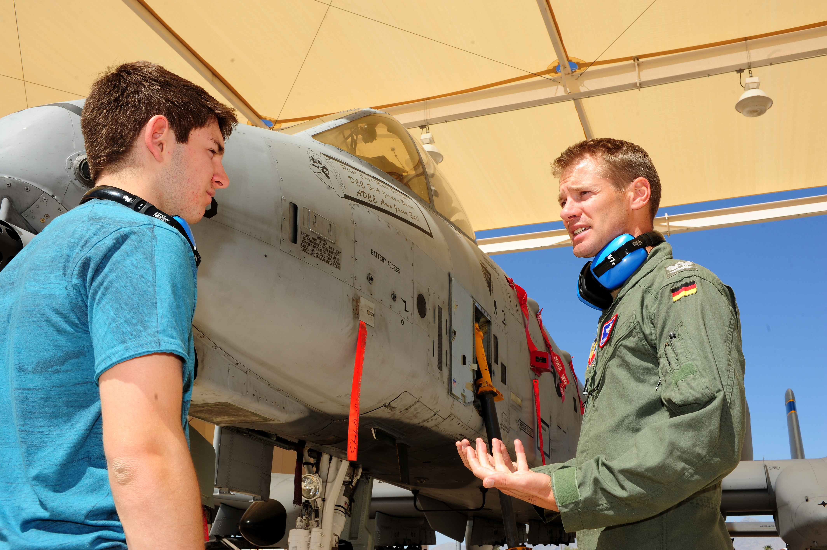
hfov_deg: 50.7
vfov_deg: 35.0
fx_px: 872
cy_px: 275
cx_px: 414
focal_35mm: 38
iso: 200
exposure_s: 1/125
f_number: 16
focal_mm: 38
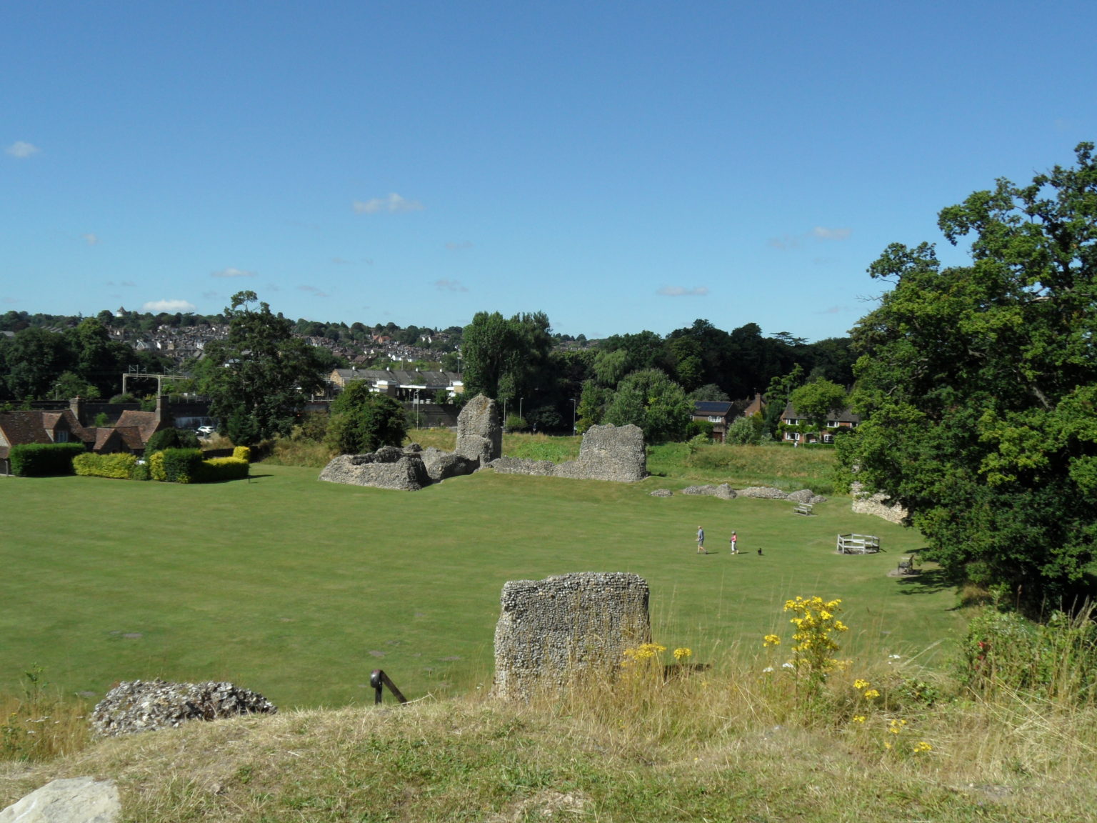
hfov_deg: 56.8
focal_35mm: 32
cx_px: 548
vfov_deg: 44.2
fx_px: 1014
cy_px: 412
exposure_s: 1/1000
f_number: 3.4
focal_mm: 5.3
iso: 80
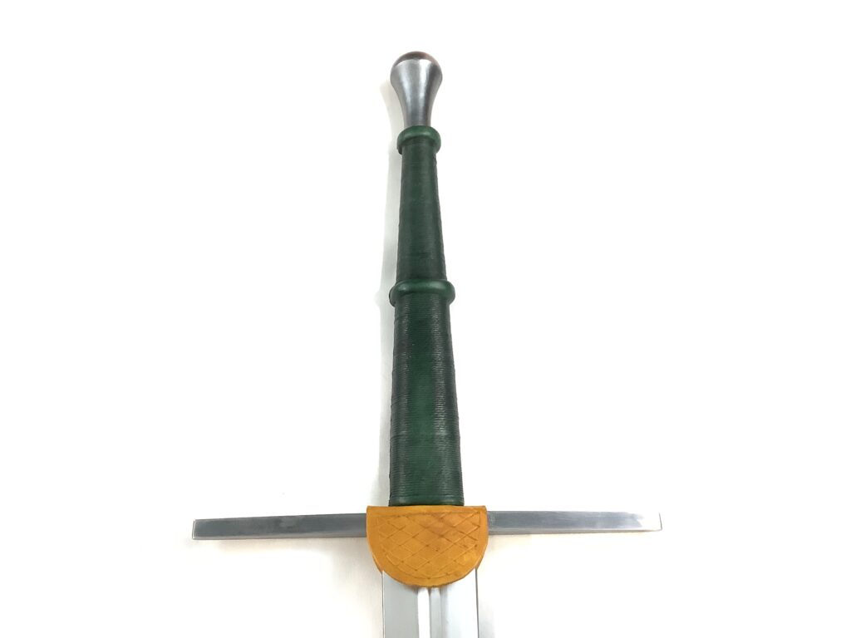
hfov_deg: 58.4
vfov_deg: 45.4
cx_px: 426
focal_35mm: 31
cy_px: 319
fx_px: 762
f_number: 2.4
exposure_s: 1/60
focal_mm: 3.3
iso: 250
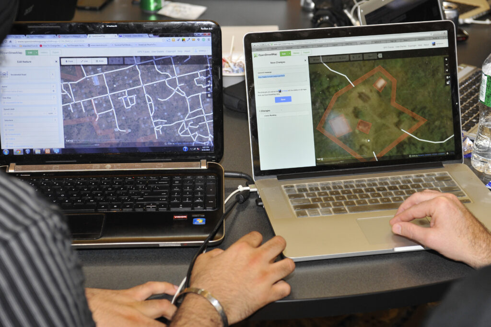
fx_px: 954
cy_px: 164
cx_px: 246
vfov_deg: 19.4
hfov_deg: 28.9
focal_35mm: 70
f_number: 7.1
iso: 1250
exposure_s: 1/100
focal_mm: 70
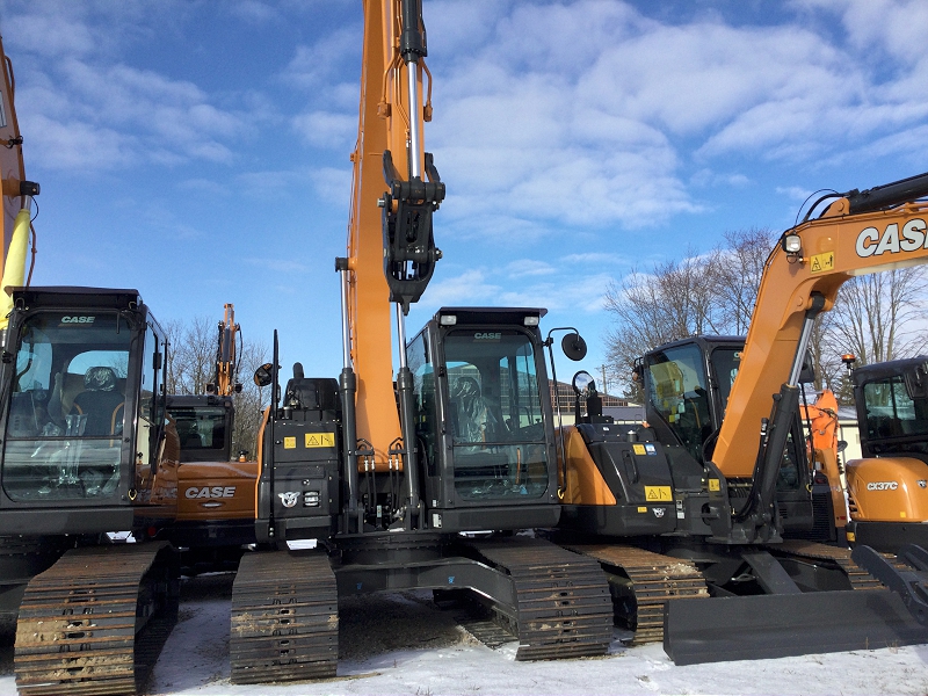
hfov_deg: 58.4
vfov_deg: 45.4
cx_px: 464
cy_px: 348
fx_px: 831
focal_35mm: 31
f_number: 2.4
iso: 25
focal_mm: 3.3
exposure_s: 1/1253
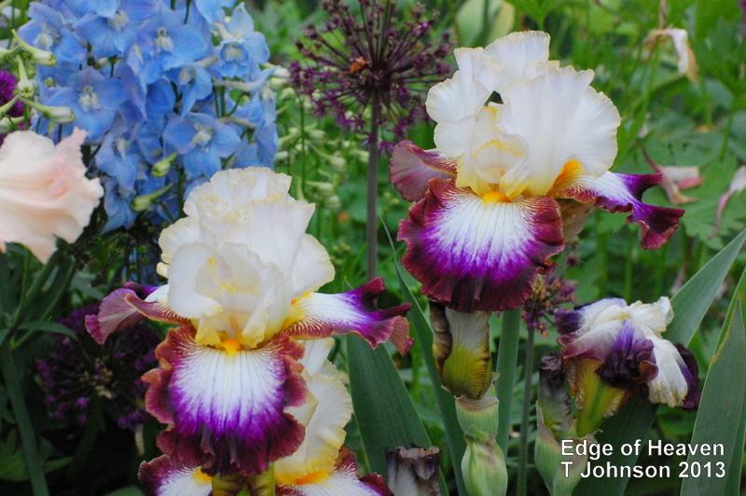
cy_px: 248
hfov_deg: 13.7
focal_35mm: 150
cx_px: 373
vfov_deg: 9.1
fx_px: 3106
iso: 1600
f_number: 11
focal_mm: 100
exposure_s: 1/2000
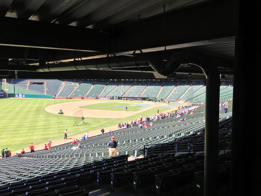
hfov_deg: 61.7
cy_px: 98
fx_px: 219
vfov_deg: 48.2
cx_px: 130
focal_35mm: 29
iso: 25
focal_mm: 4.15
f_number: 2.2
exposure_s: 1/506
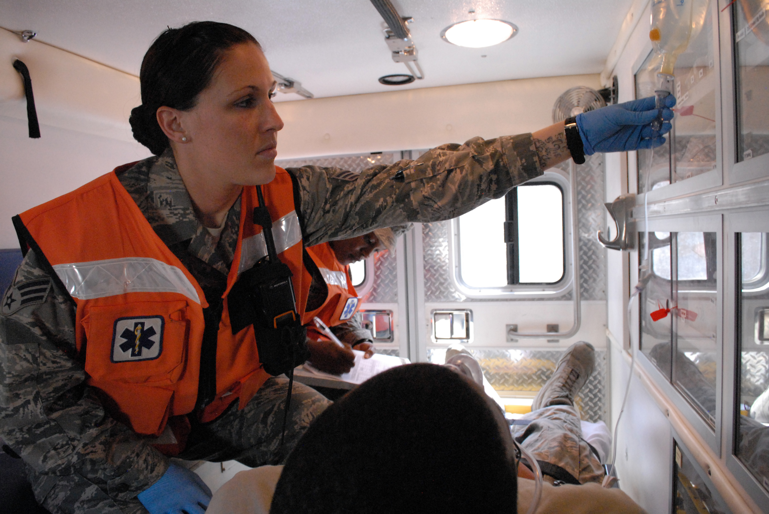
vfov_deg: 48.0
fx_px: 577
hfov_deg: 67.3
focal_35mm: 27
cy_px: 257
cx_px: 384
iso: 1600
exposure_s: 1/45
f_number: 5.6
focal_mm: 18
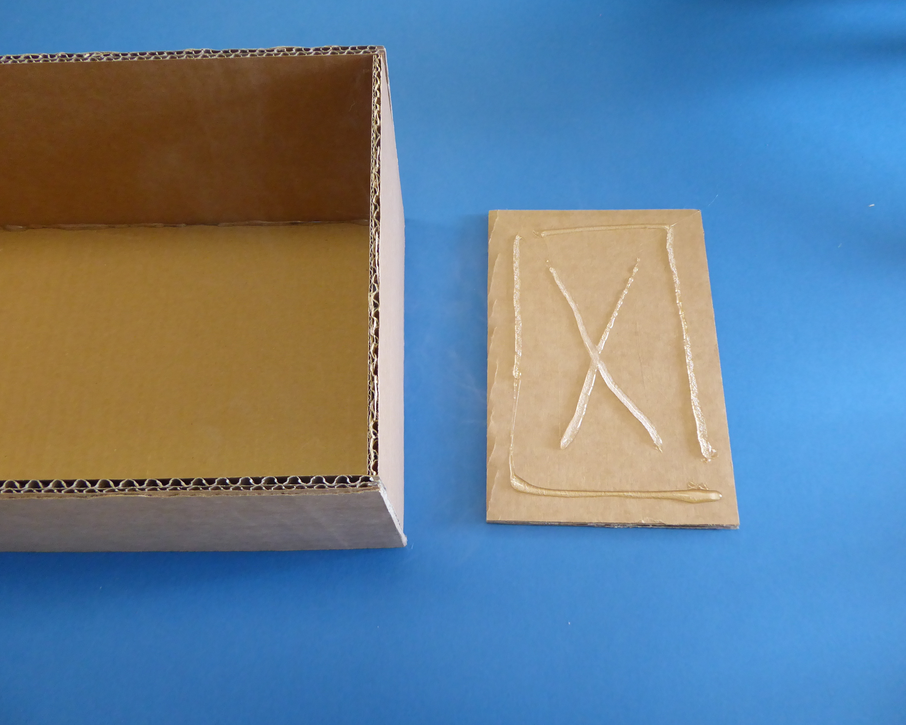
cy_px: 364
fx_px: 697
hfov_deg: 66.0
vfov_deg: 54.9
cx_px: 435
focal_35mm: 26
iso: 400
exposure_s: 1/50
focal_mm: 4.3
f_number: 3.3
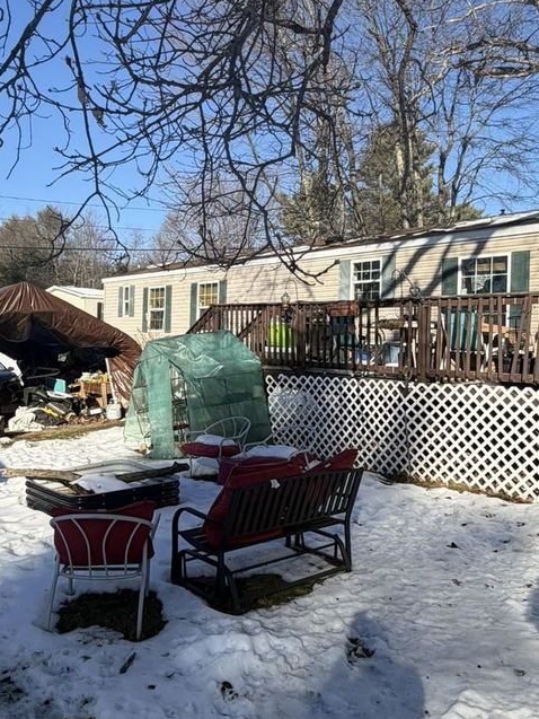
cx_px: 232
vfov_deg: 59.9
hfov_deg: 46.7
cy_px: 345
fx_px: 623
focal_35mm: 30
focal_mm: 2.22
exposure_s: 1/770
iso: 25
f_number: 2.2
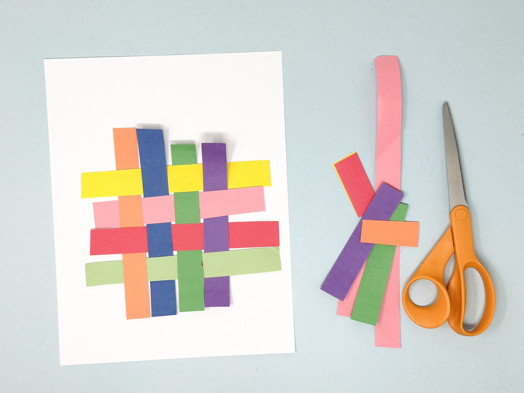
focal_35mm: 48
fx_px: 727
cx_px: 262
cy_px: 196
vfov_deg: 30.3
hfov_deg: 39.7
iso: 80
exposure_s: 1/506
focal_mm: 6.86
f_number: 1.78
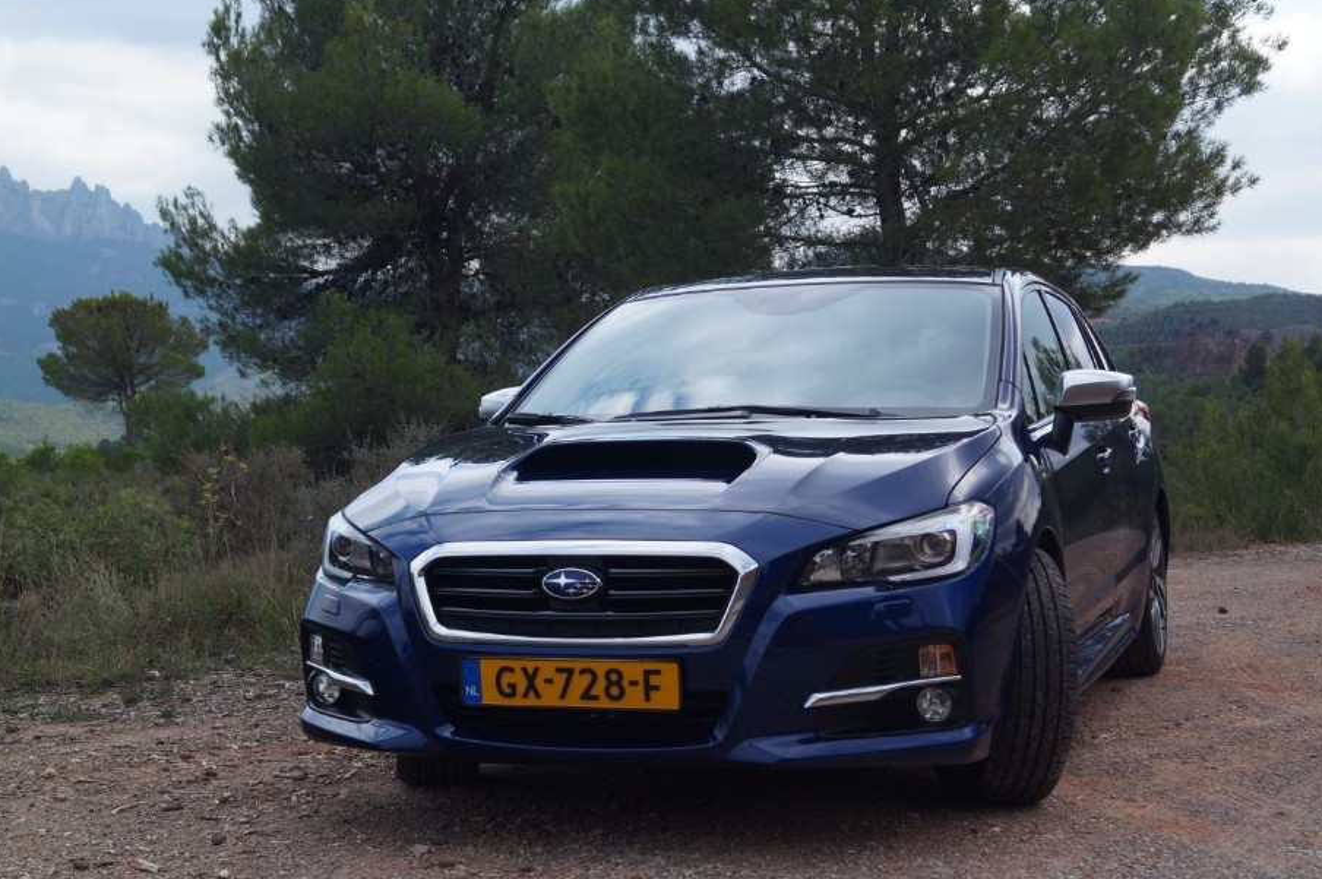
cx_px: 579
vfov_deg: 26.4
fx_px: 1871
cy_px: 441
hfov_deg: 38.9
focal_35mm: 51
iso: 100
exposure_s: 1/100
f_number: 6.3
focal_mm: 30
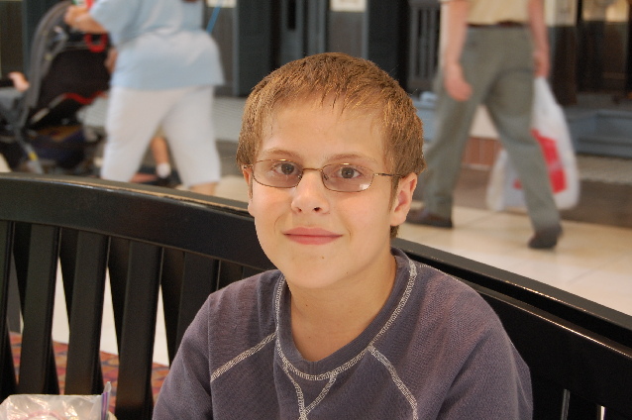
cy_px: 210
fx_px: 1210
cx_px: 316
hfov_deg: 29.3
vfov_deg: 19.7
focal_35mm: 69
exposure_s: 1/30
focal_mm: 46
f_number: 5.3
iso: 560
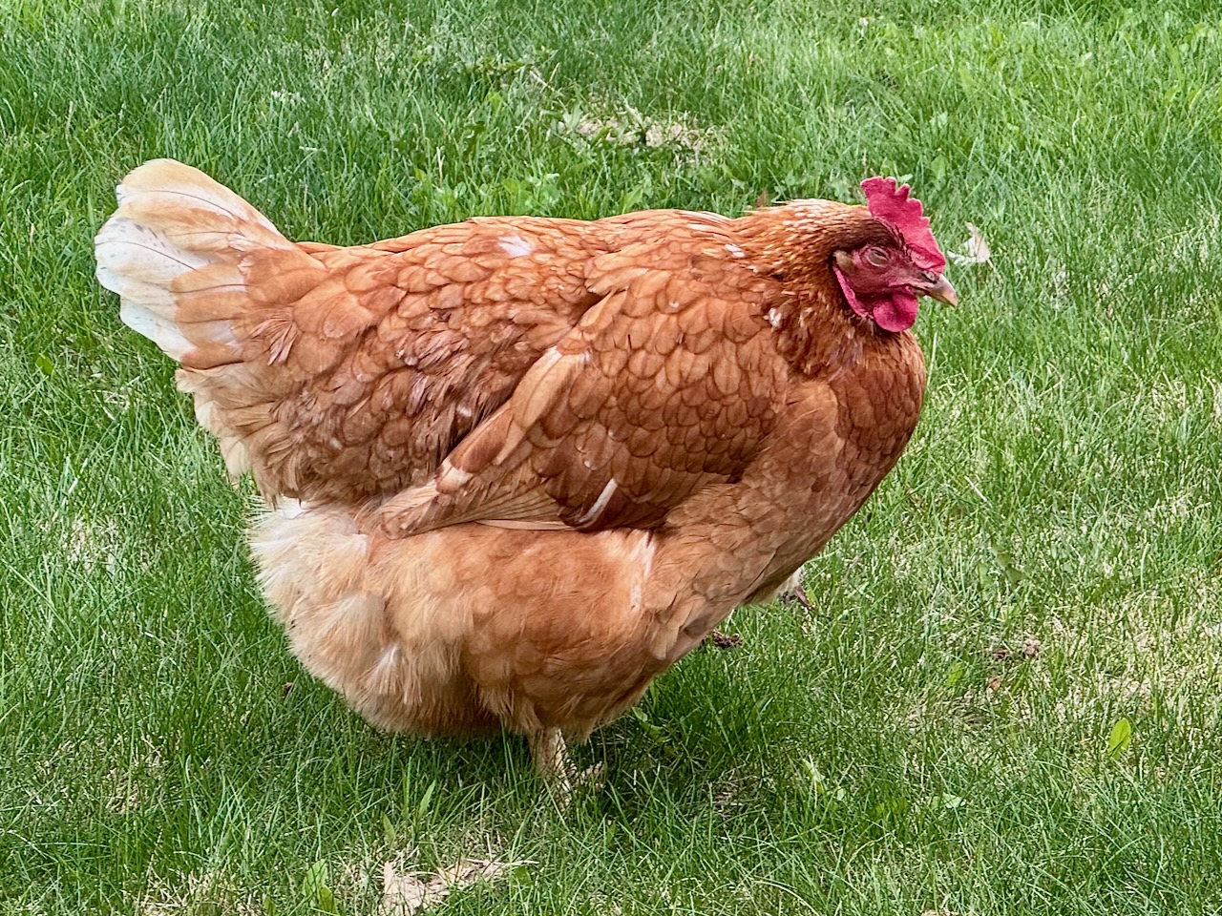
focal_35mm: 77
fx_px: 2718
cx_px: 611
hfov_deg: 25.3
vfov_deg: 19.1
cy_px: 458
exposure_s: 1/99
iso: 40
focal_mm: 9
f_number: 2.8
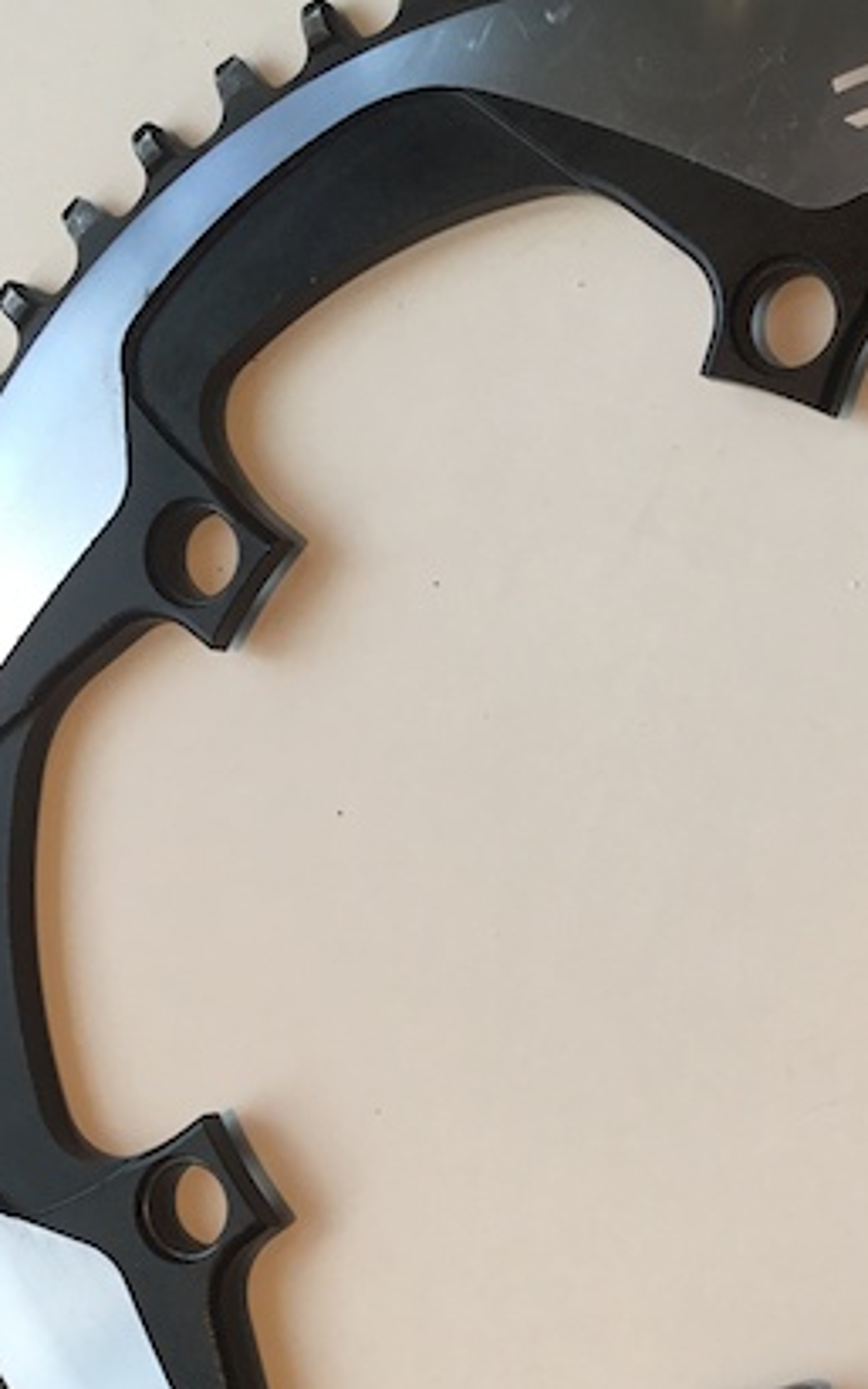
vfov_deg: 31.8
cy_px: 909
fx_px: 2422
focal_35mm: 64
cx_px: 784
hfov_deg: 19.9
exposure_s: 1/120
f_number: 2.4
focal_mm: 3.3
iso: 40
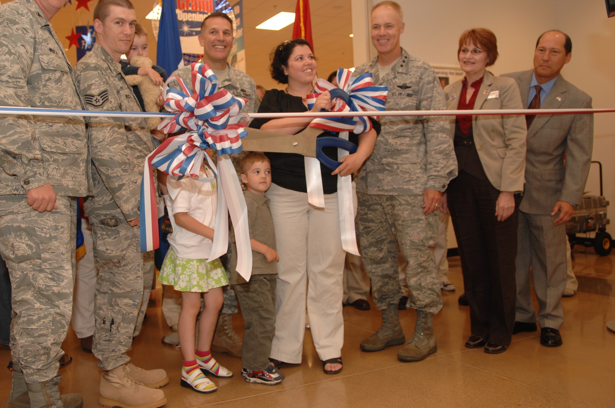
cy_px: 176
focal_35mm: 33
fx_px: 557
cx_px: 241
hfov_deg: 57.3
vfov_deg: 40.2
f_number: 2.8
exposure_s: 1/60
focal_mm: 17
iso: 200
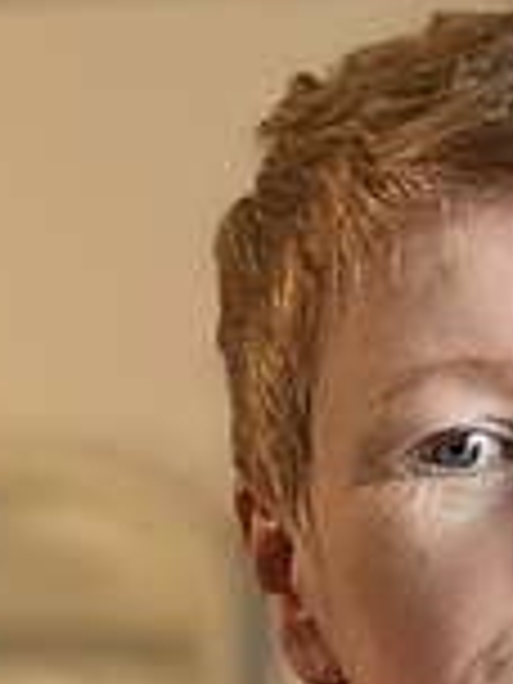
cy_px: 783
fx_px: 1956
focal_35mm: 99
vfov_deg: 18.9
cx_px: 709
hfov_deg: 14.2
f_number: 2.2
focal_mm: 2.71
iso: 200
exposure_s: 1/60
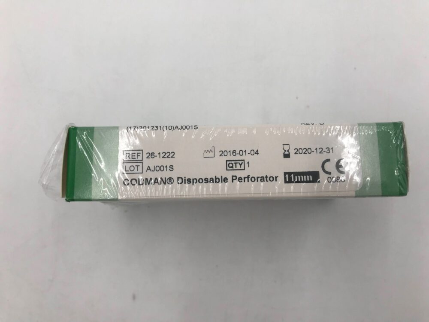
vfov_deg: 49.7
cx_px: 214
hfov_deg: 63.4
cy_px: 161
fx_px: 347
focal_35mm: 28
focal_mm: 3.99
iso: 20
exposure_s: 1/235
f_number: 1.8
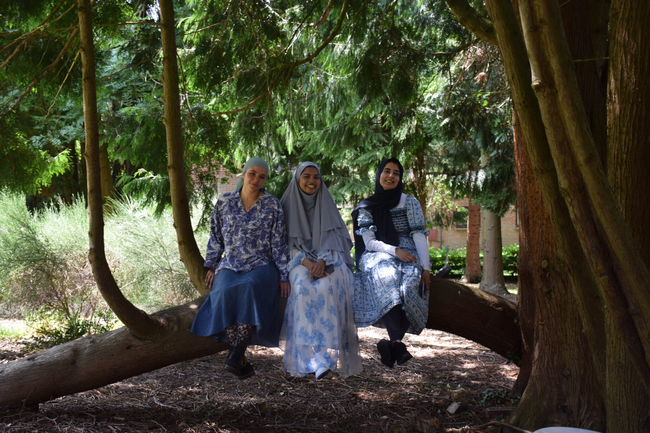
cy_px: 216
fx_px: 812
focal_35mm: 45
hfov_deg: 43.6
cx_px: 325
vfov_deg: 29.9
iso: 100
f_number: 4
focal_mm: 30
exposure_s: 1/50
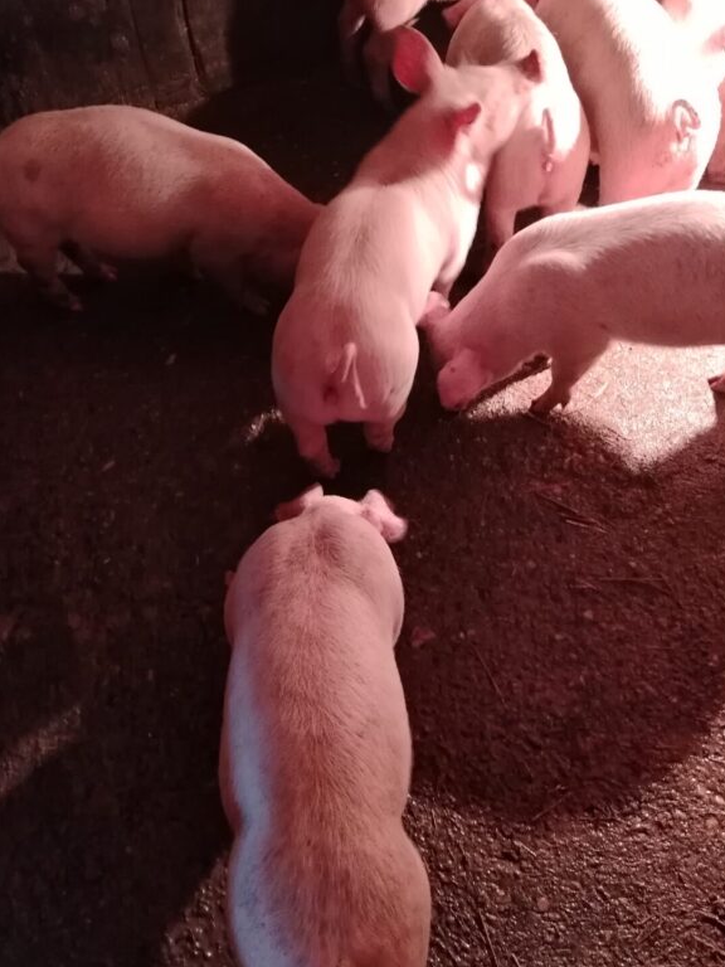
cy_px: 484
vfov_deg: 56.8
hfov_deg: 44.1
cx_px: 340
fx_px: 894
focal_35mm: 32
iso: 2056
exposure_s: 1/25
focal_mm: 5.25
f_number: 1.75
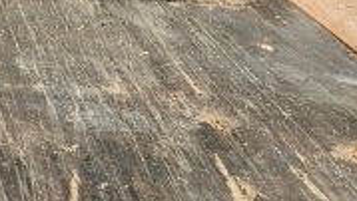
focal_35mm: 105
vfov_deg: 9.9
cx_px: -70
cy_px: -303
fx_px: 995
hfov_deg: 19.2
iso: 20
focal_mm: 5.4
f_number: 1.8
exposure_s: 1/121
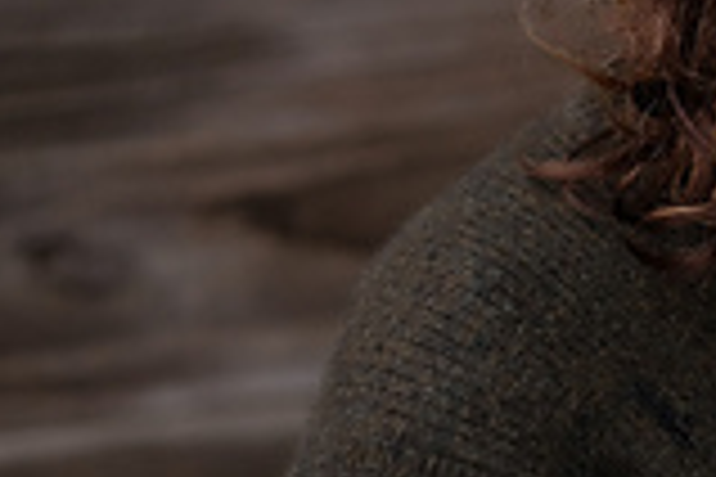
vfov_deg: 5.2
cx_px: 644
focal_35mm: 264
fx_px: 5250
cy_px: -236
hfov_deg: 7.8
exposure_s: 1/125
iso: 500
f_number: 2.2
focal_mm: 56
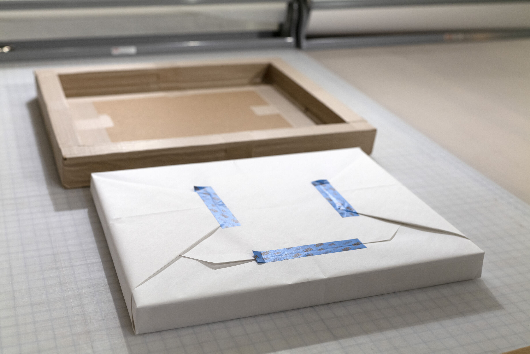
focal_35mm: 50
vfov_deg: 27.0
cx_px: 265
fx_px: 736
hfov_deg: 39.6
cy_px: 177
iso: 1600
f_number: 2.8
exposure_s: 1/800
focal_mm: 50
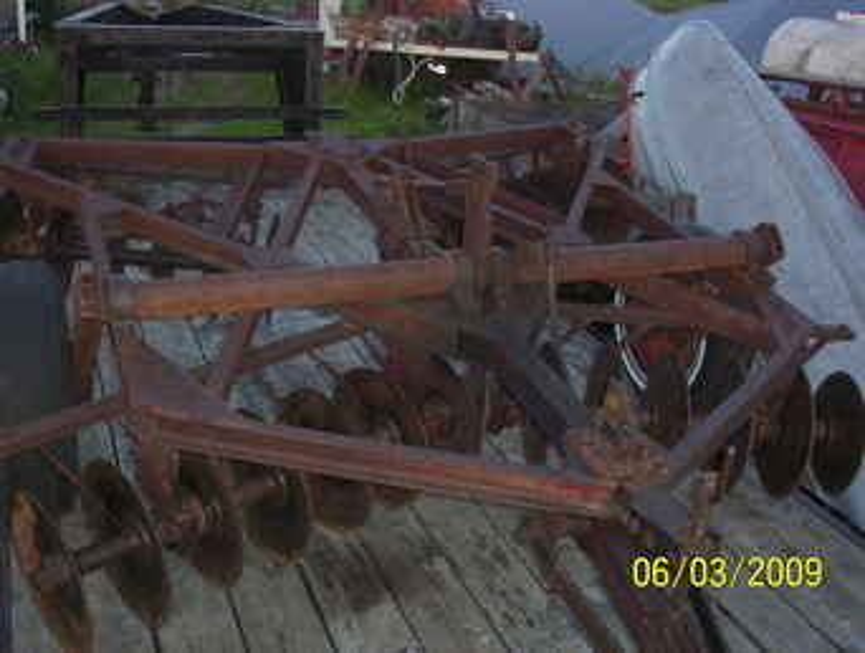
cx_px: 432
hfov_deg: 47.8
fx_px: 977
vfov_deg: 36.9
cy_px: 326
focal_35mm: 39
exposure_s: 1/30
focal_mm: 6
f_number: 4.5
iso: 140
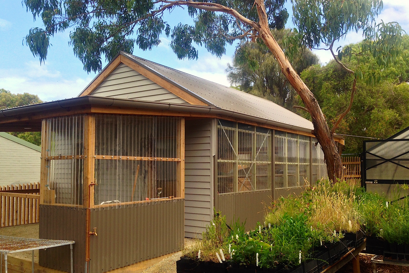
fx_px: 398
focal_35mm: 35
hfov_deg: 54.4
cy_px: 152
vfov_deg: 37.8
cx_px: 204
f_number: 2.4
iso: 50
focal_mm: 4.12
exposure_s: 1/630
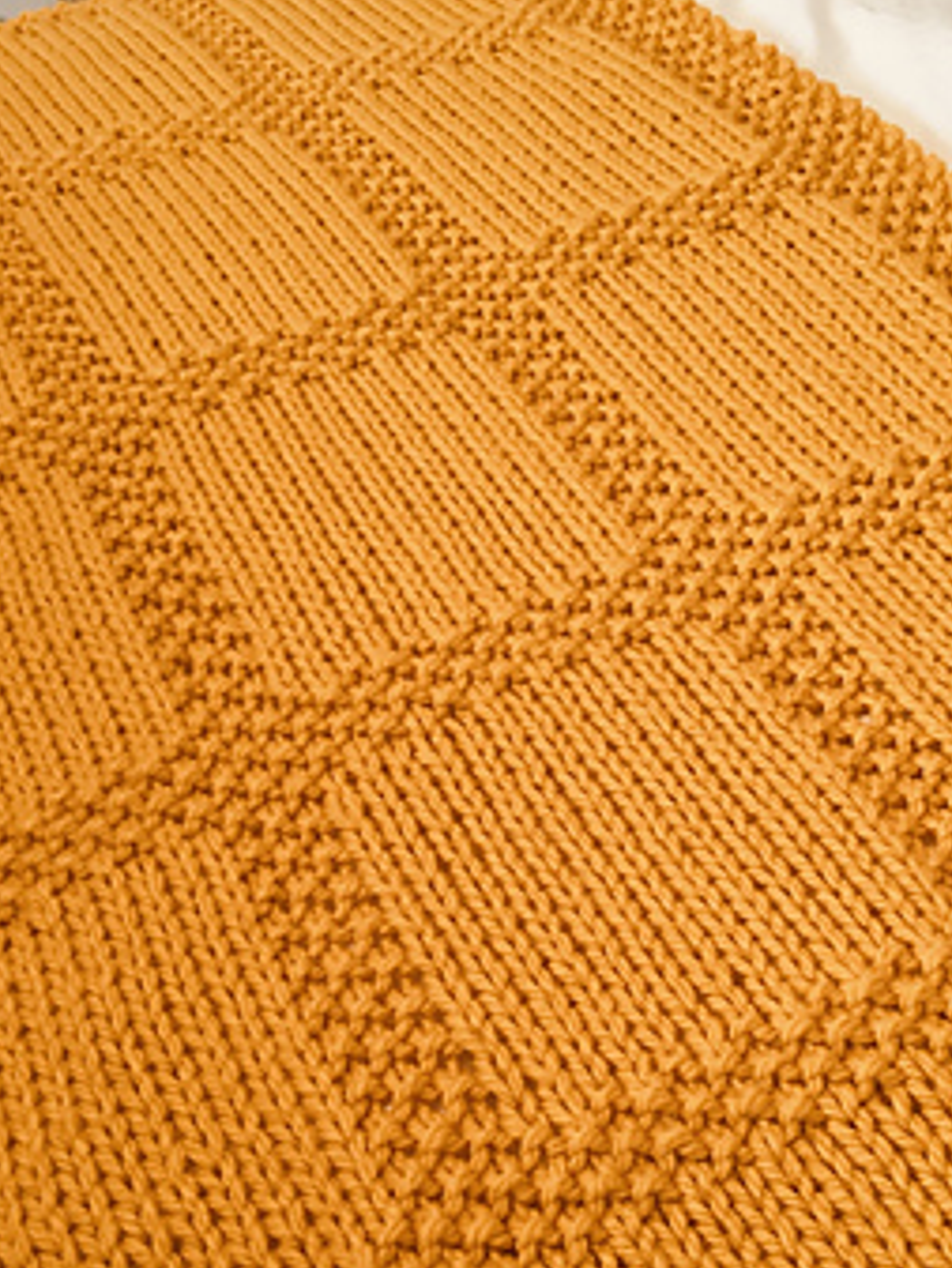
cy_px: 820
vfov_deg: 43.4
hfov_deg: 33.4
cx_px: 623
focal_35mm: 43
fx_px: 1576
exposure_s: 1/33
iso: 160
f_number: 2.2
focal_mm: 4.15
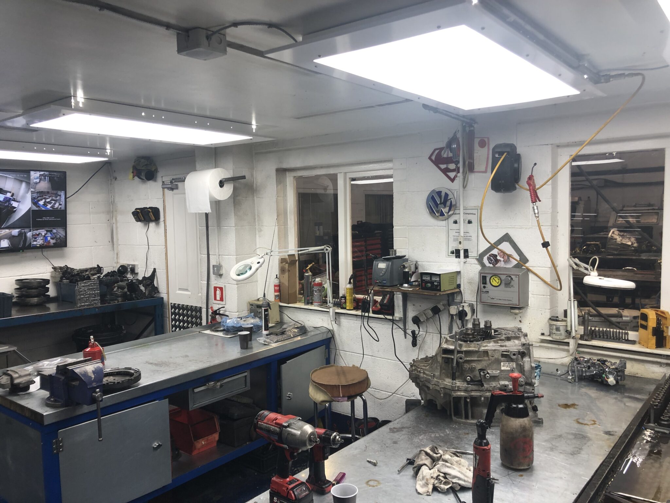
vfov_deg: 49.7
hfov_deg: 63.4
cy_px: 252
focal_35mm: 28
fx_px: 542
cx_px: 335
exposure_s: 1/50
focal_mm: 3.99
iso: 25
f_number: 1.8
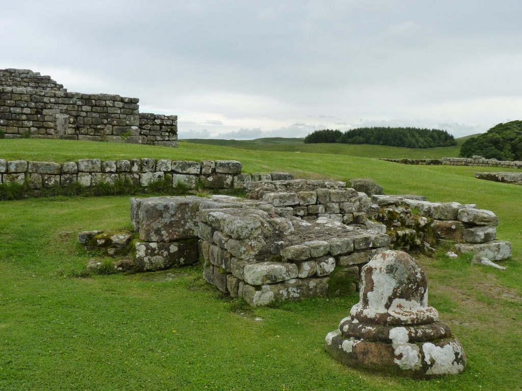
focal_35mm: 42
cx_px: 261
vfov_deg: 34.3
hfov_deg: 44.8
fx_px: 633
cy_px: 196
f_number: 4.5
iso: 125
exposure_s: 1/250
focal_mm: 7.4
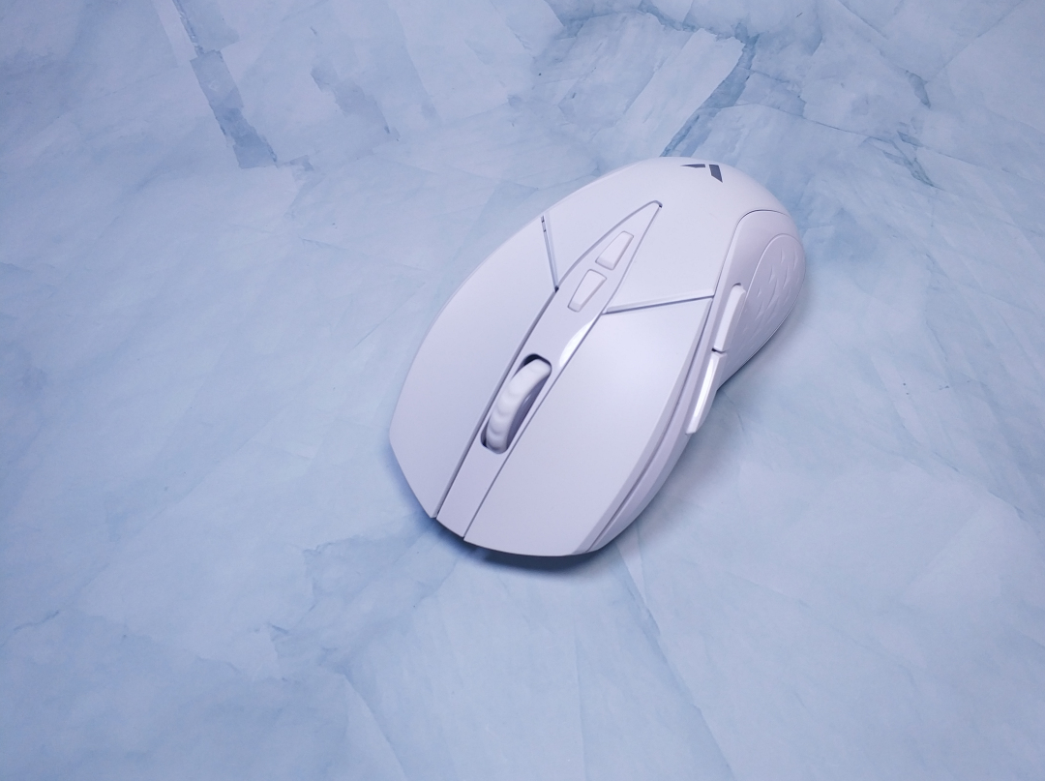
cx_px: 577
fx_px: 904
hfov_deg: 59.9
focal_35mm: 30
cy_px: 377
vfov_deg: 46.7
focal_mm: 3.82
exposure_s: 1/211
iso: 100
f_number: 1.8
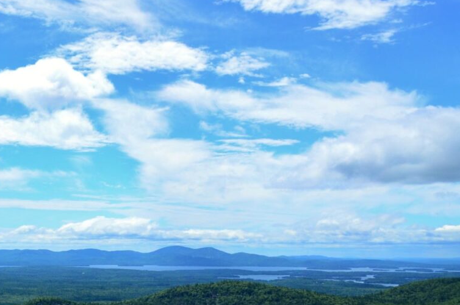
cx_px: 13
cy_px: 287
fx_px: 702
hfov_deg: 33.6
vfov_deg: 23.7
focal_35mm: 55
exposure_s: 1/1250
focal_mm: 18
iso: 800
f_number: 11
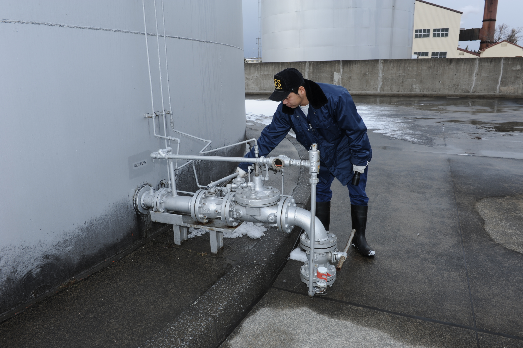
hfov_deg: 67.4
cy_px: 174
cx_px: 262
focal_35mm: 27
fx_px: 392
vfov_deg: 47.9
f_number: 16
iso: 200
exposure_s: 1/80
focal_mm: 27
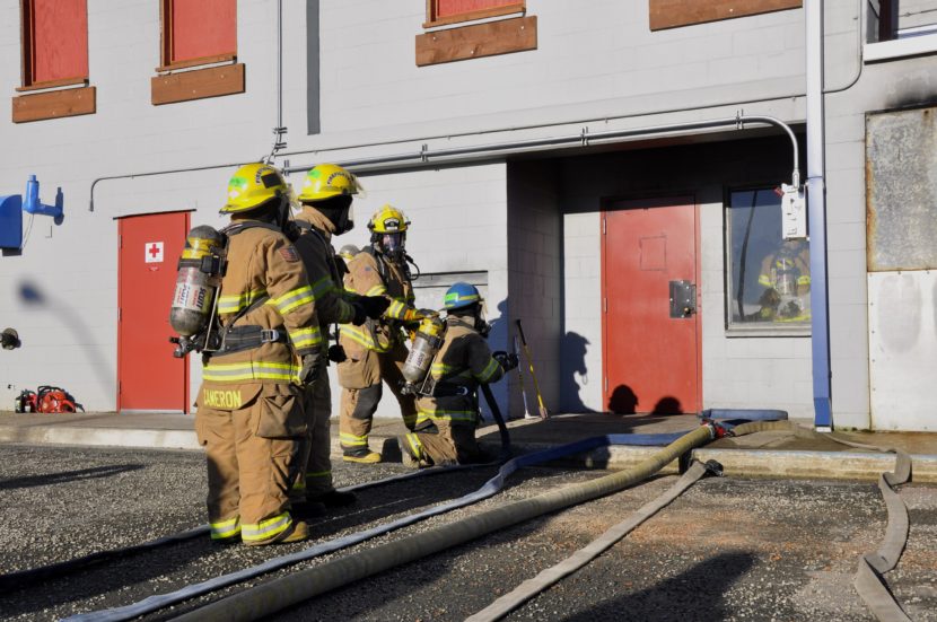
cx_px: 468
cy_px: 311
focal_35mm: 42
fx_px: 1092
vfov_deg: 31.8
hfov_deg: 46.5
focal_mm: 28
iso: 320
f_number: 11
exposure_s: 1/320
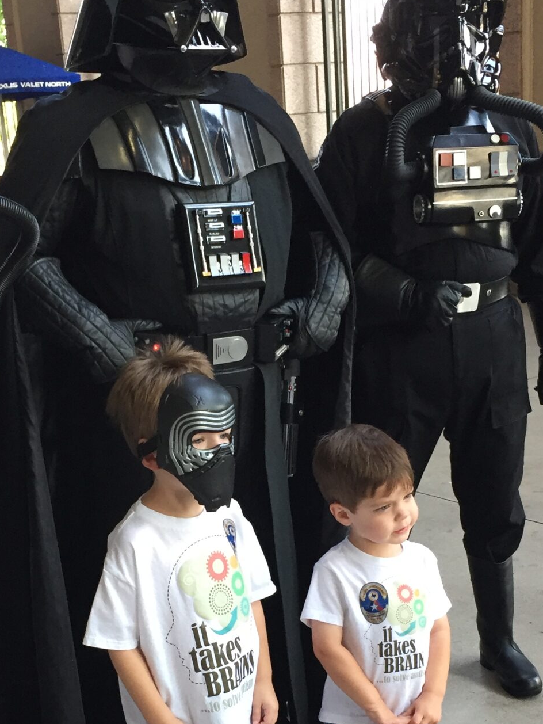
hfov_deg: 24.8
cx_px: 236
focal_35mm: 59
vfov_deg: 32.0
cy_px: 556
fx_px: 1234
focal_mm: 4.15
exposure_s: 1/30
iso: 50
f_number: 2.2
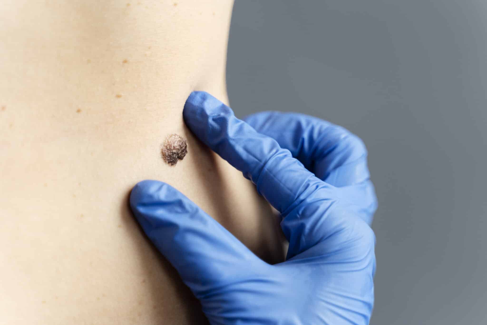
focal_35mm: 71
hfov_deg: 28.5
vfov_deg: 19.2
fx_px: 960
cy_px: 162
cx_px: 244
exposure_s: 1/250
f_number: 2.8
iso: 500
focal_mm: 71
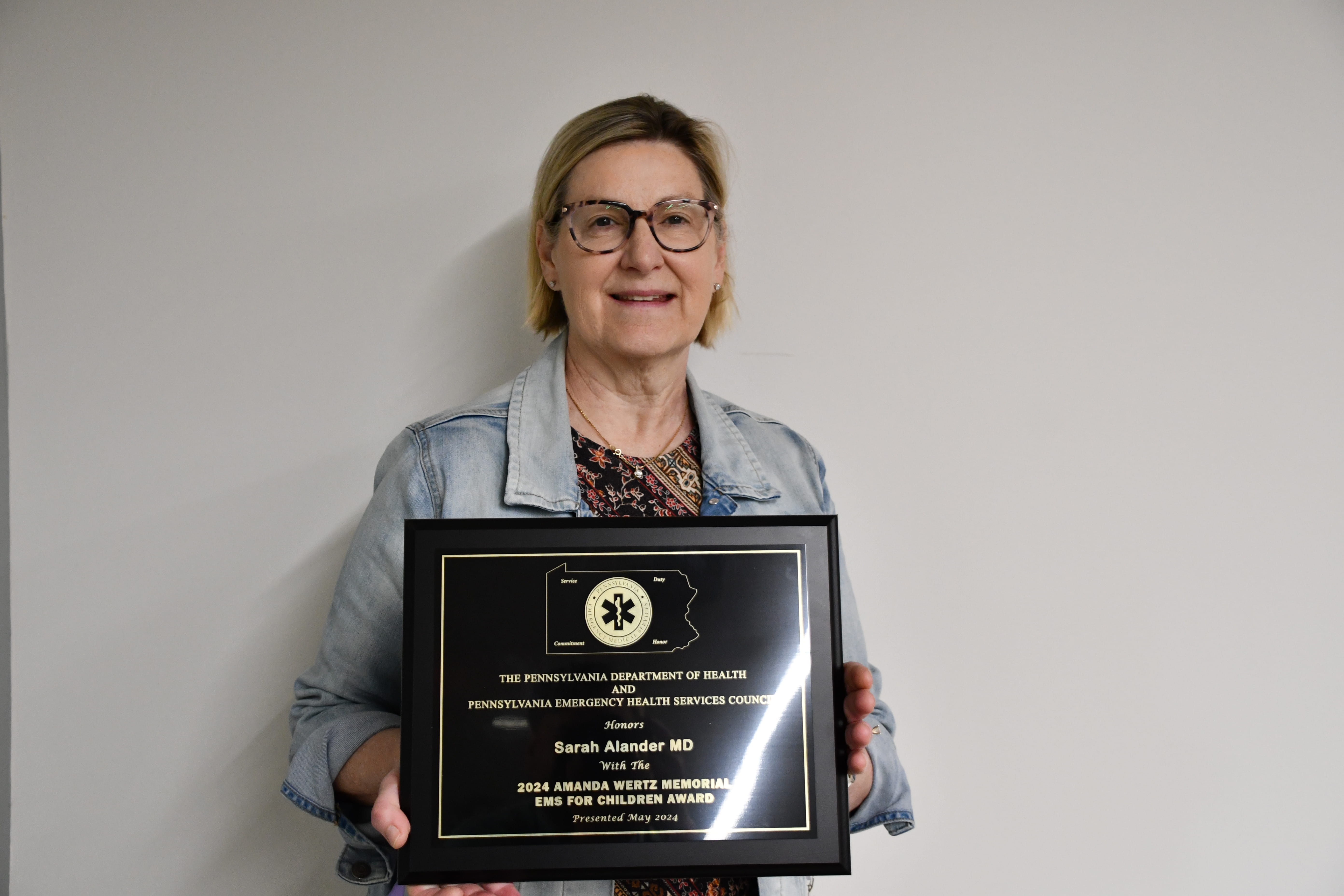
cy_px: 448
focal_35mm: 42
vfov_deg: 31.9
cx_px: 672
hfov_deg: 46.4
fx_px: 1568
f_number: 4
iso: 1600
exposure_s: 1/125
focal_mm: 28
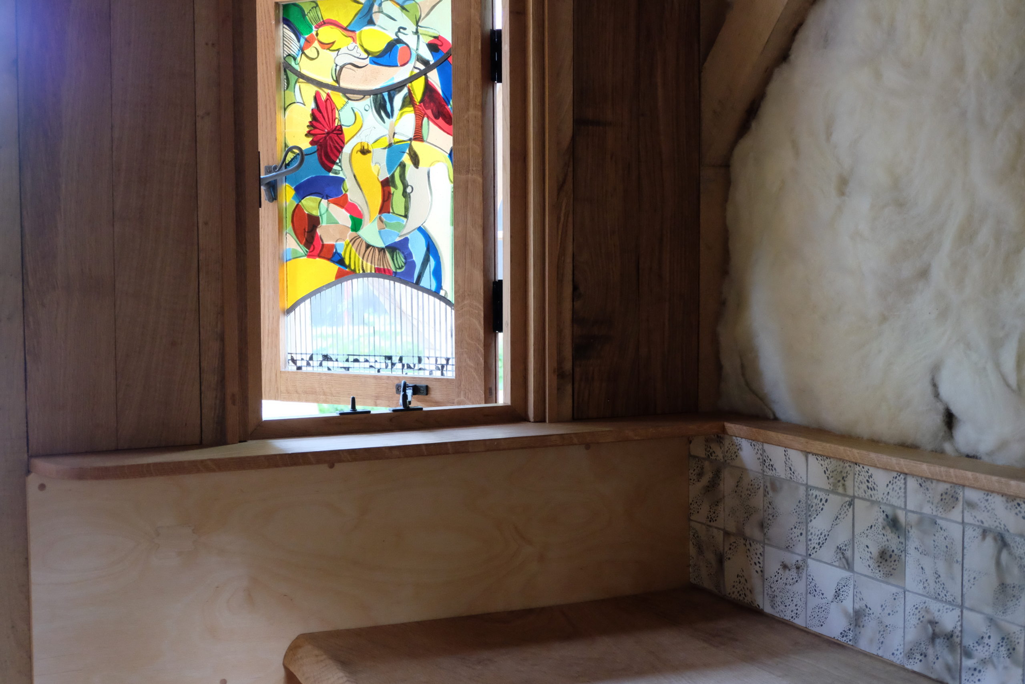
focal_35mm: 49
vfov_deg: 27.5
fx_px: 1395
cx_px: 512
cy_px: 342
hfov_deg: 40.3
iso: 3200
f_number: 5
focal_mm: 32.5
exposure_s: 1/26
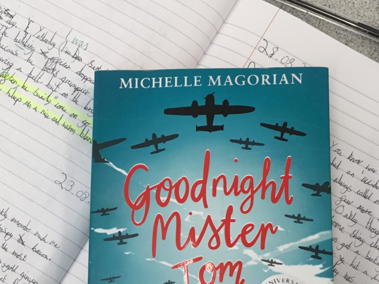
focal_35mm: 59
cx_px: 143
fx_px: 646
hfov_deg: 32.6
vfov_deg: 24.5
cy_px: 214
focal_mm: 3.3
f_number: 2.4
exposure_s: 1/50
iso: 32
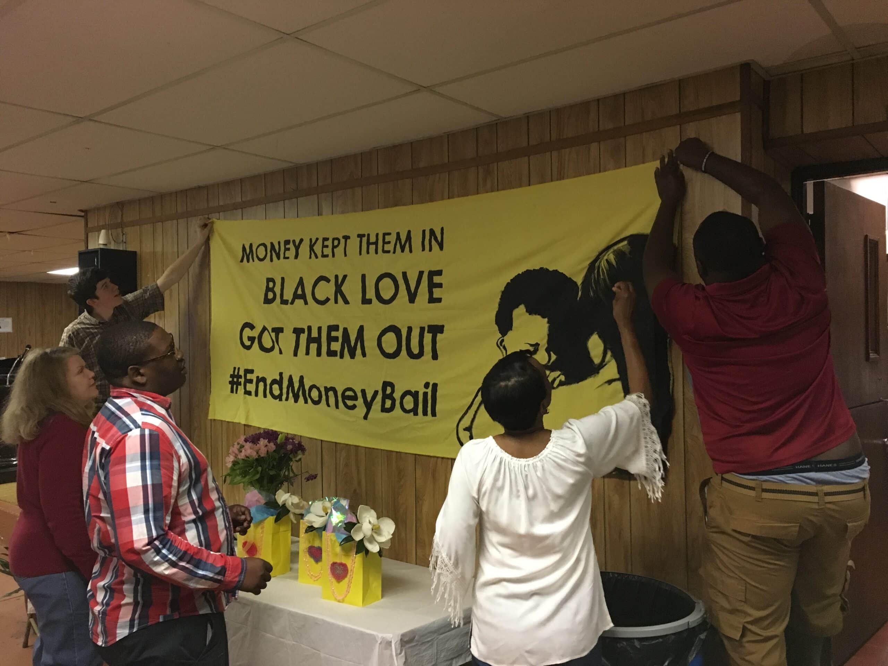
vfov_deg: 48.2
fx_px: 744
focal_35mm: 29
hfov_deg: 61.7
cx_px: 444
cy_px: 333
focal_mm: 4.15
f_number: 2.2
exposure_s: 1/30
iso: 200
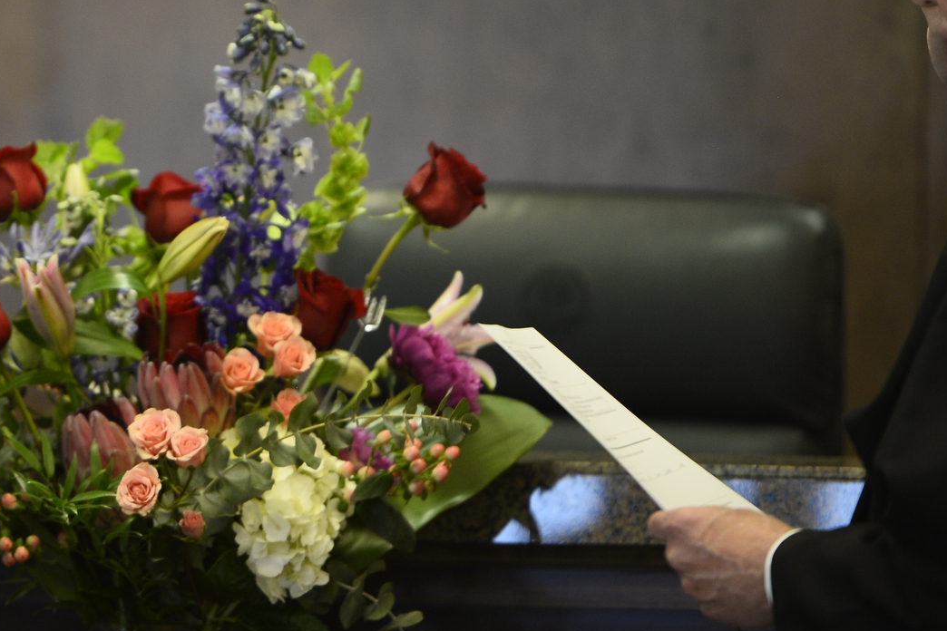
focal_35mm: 383
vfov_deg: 3.6
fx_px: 10074
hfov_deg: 5.4
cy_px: 94
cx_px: 182
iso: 1250
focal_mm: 200
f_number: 2.8
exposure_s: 1/160
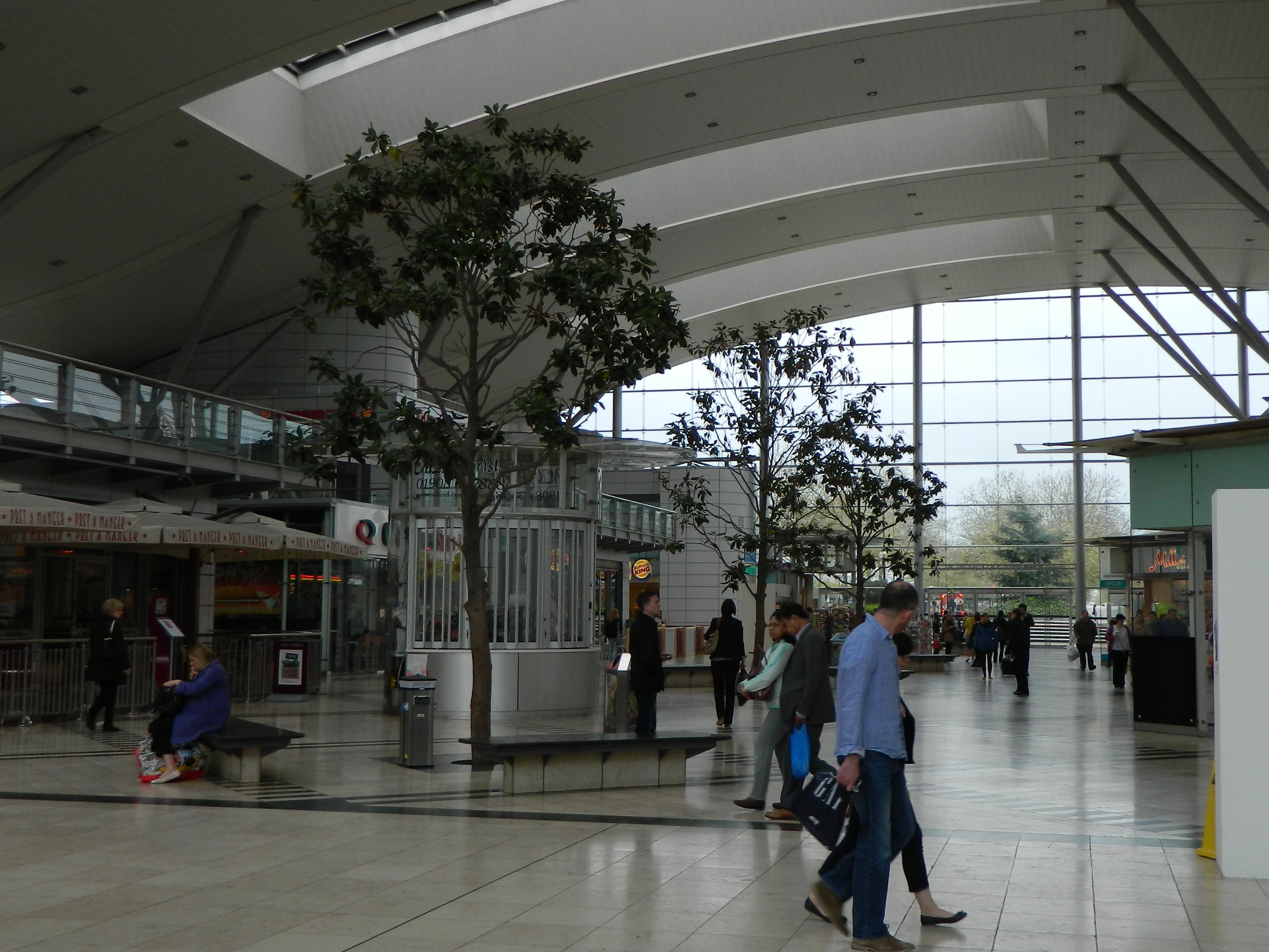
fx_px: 1540
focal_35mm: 42
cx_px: 736
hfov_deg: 44.6
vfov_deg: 34.4
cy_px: 482
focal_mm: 5.6
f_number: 3.2
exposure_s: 1/160
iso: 80
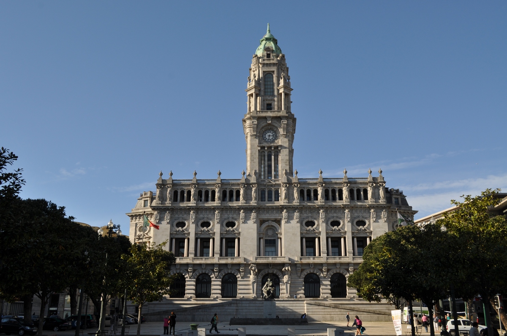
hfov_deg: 53.2
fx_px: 506
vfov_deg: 36.8
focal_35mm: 36
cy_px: 168
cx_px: 254
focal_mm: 24
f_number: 9
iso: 200
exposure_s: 1/320
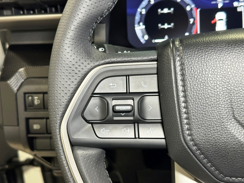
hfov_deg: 39.7
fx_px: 338
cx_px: 122
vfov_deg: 30.3
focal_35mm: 48
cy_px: 92
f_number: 1.78
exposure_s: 1/40
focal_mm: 6.86
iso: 320
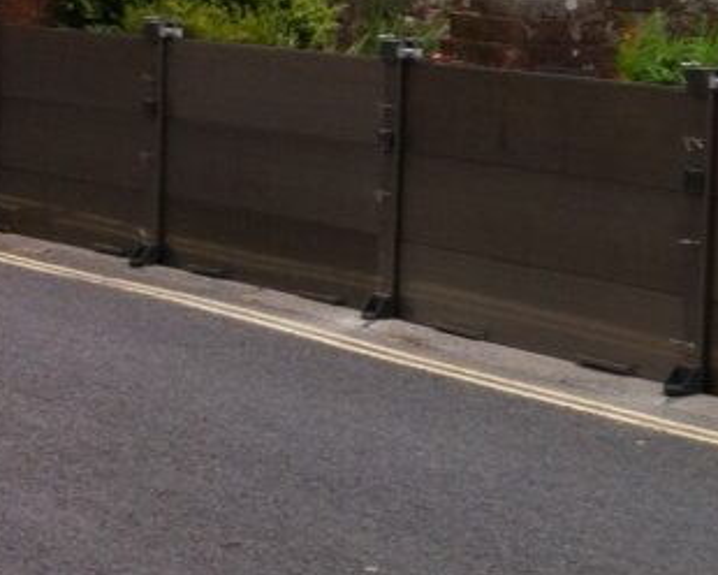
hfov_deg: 13.0
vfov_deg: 10.9
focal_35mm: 141
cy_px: 262
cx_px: 1058
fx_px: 2996
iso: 80
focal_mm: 3.85
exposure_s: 1/359
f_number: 2.8
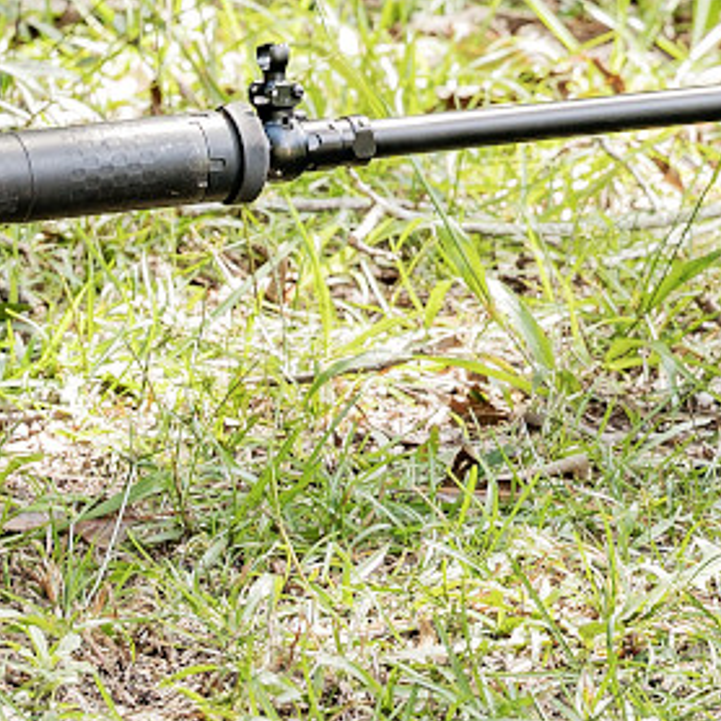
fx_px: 10204
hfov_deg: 4.0
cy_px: 13
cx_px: 1312
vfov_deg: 4.0
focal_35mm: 433
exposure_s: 1/25
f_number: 5.6
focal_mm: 70
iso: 160
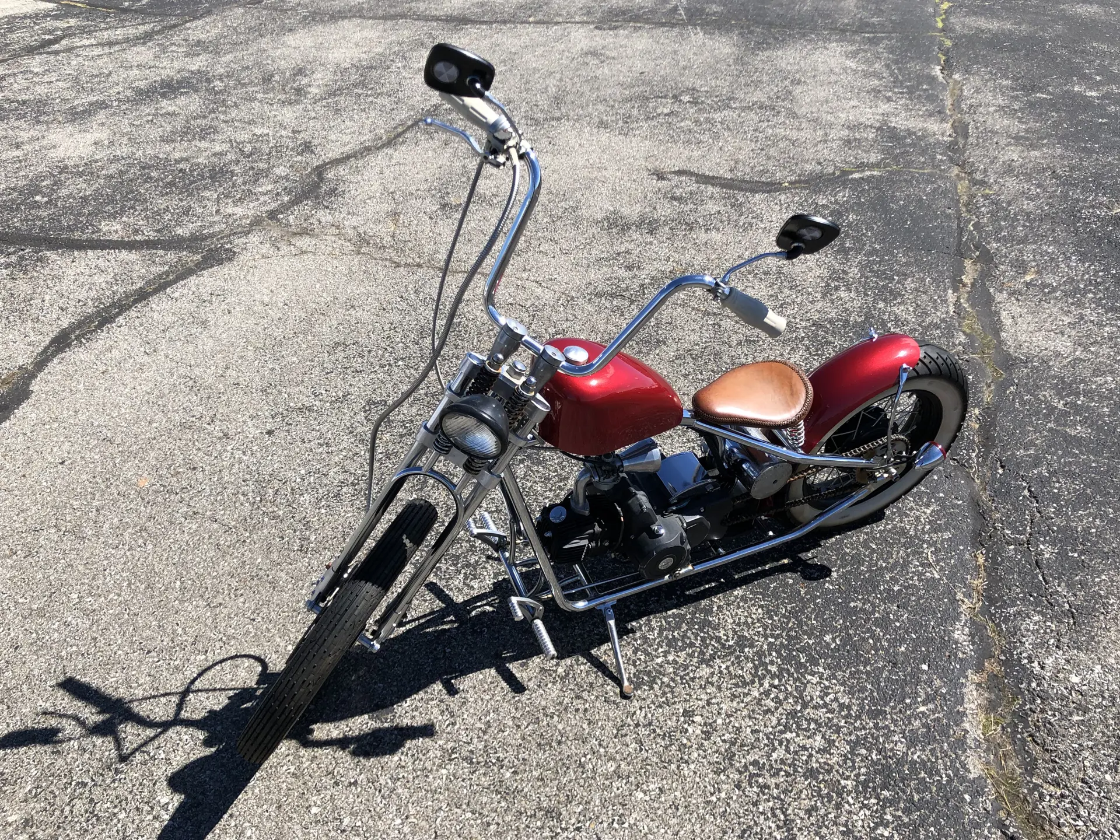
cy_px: 420
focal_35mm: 28
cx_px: 560
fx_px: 906
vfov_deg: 49.7
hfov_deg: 63.4
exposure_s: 1/1499
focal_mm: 3.99
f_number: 1.8
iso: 20
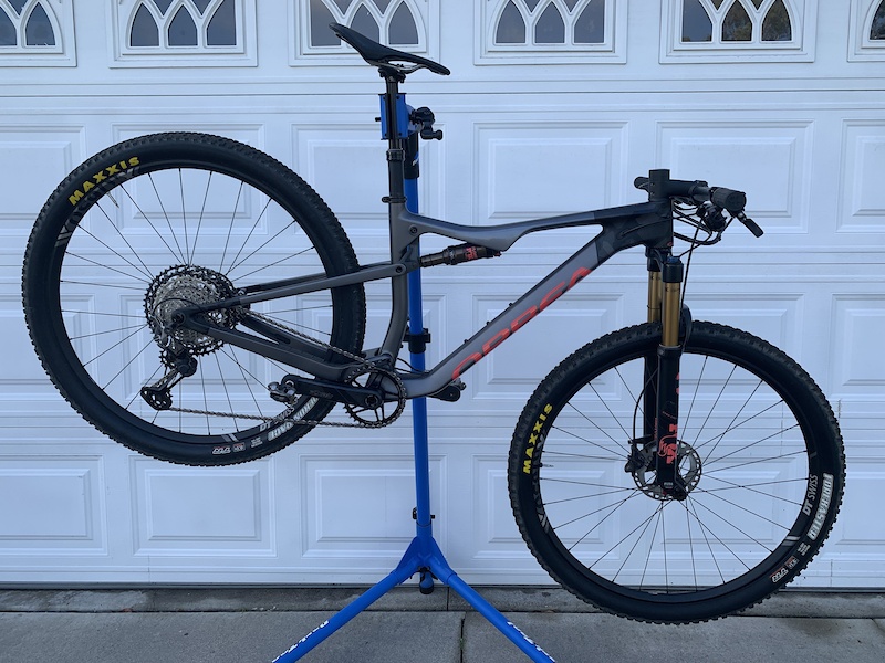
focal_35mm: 26
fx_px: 665
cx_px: 442
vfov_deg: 53.1
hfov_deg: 67.3
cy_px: 332
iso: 25
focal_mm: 4.25
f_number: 1.8
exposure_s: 1/531
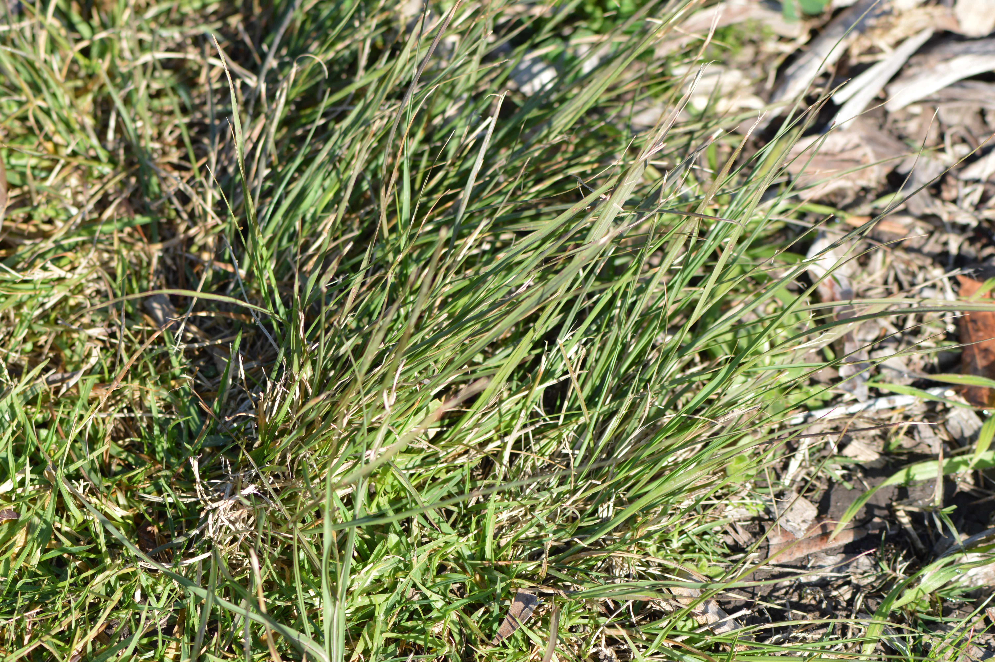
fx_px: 4349
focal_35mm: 158
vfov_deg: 8.7
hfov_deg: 13.1
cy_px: 331
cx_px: 498
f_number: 5.6
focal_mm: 105
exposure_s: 1/500
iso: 200
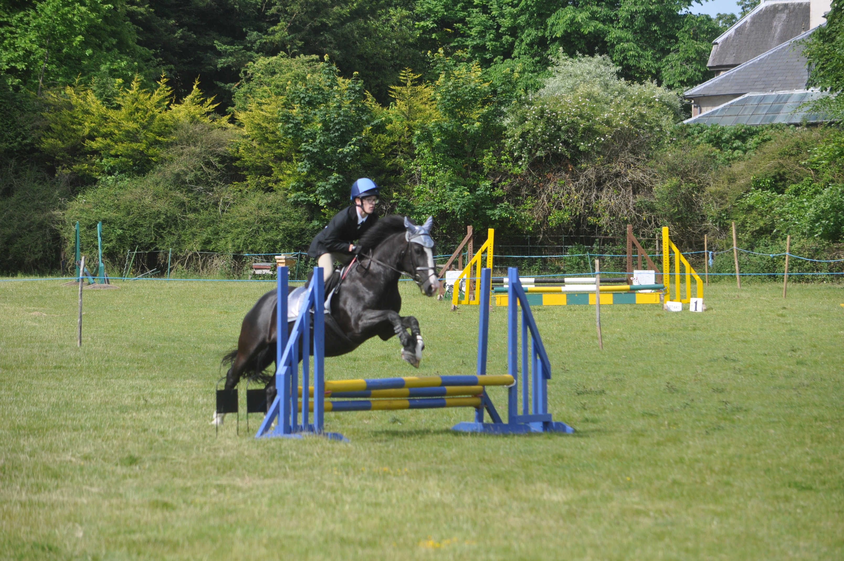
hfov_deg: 9.8
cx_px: 422
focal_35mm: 210
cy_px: 280
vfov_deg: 6.5
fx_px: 4917
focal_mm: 140
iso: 400
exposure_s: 1/1250
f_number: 5.6
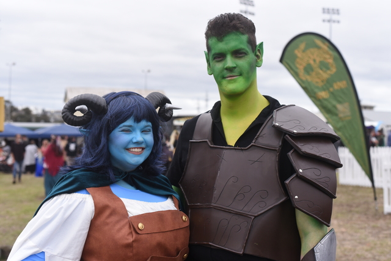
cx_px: 196
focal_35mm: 50
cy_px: 130
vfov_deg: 27.0
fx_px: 543
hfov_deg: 39.6
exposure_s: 1/4000
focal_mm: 50
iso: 1800
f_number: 5
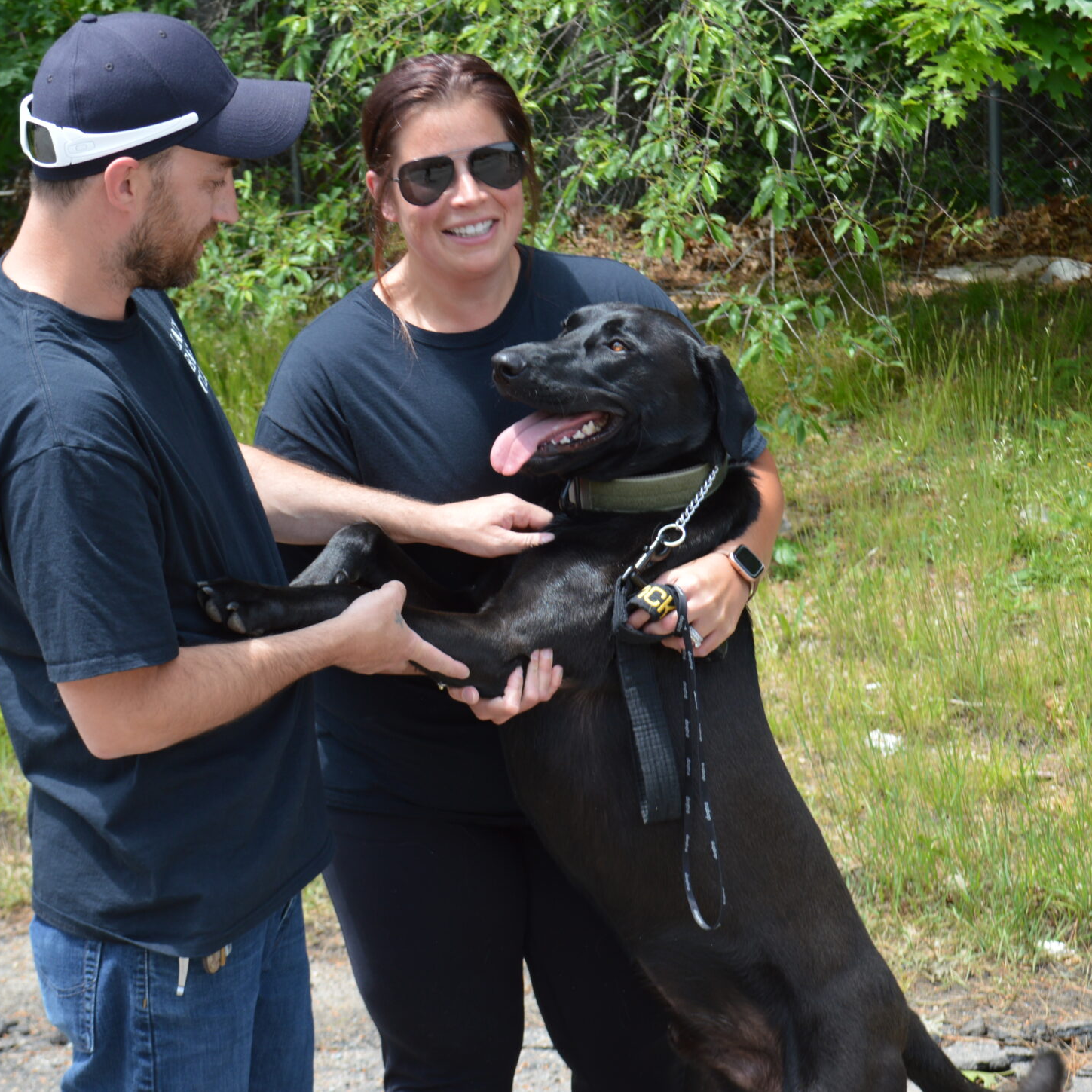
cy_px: 544
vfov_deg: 24.0
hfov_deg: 23.8
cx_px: 329
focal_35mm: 72
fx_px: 2570
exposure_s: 1/125
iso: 100
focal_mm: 32
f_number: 5.6
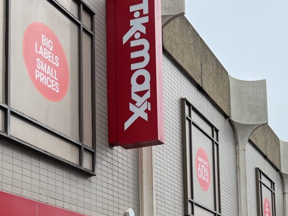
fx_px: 566
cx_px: 186
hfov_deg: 28.4
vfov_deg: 20.6
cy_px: 238
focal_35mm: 68
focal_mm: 5.7
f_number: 1.5
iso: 50
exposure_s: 1/1621
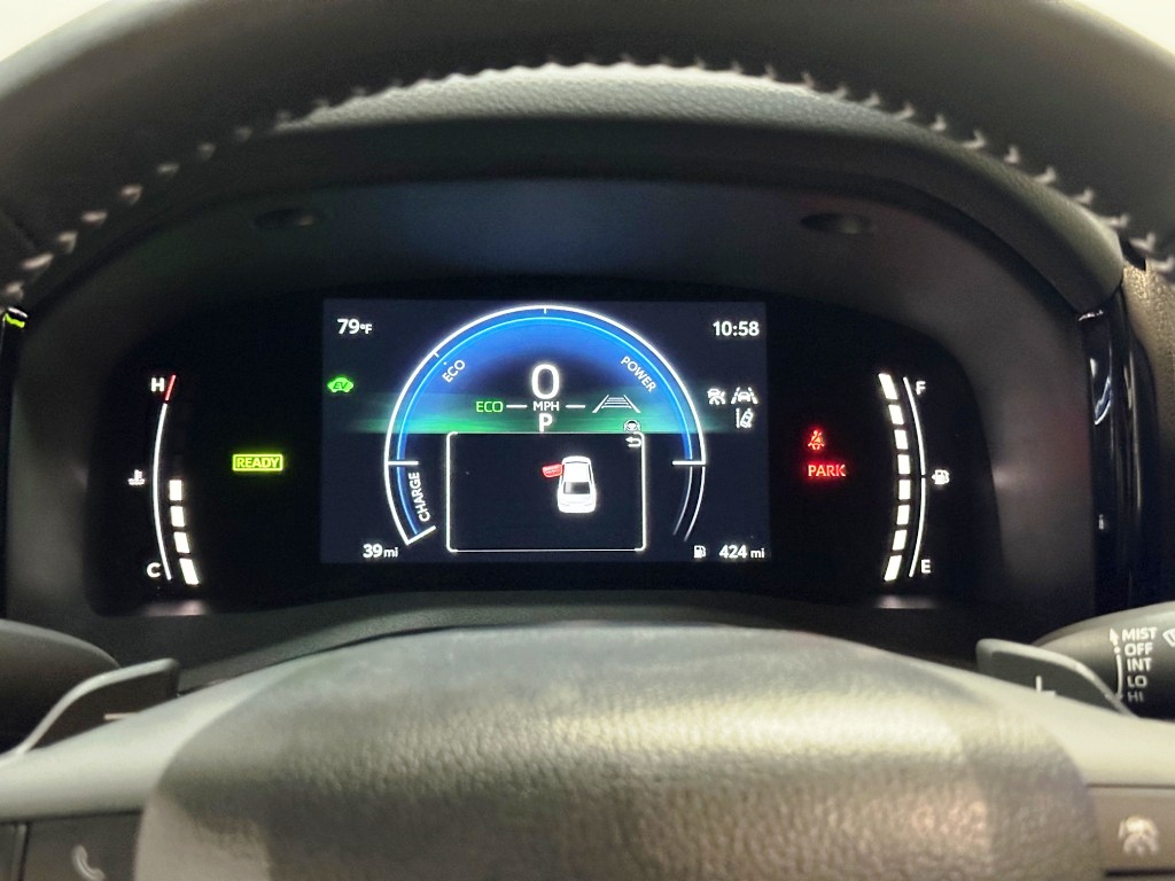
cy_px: 440
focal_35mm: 48
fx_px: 1629
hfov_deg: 39.7
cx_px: 588
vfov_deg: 30.3
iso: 640
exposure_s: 1/30
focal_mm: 6.86
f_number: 1.78
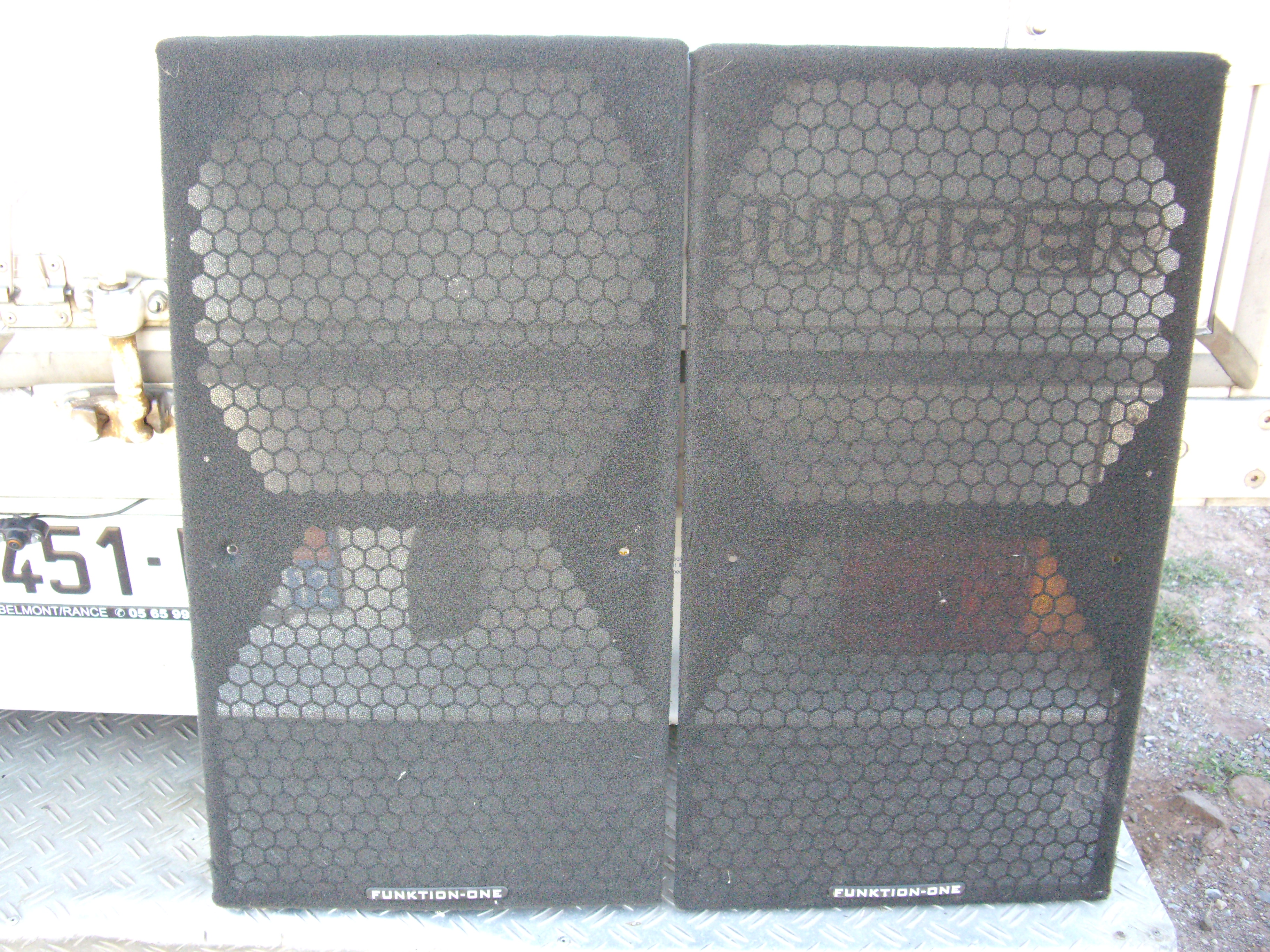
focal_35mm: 38
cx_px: 635
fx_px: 1394
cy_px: 476
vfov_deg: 37.7
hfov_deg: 49.0
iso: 800
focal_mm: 7.9
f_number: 2.8
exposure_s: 1/250
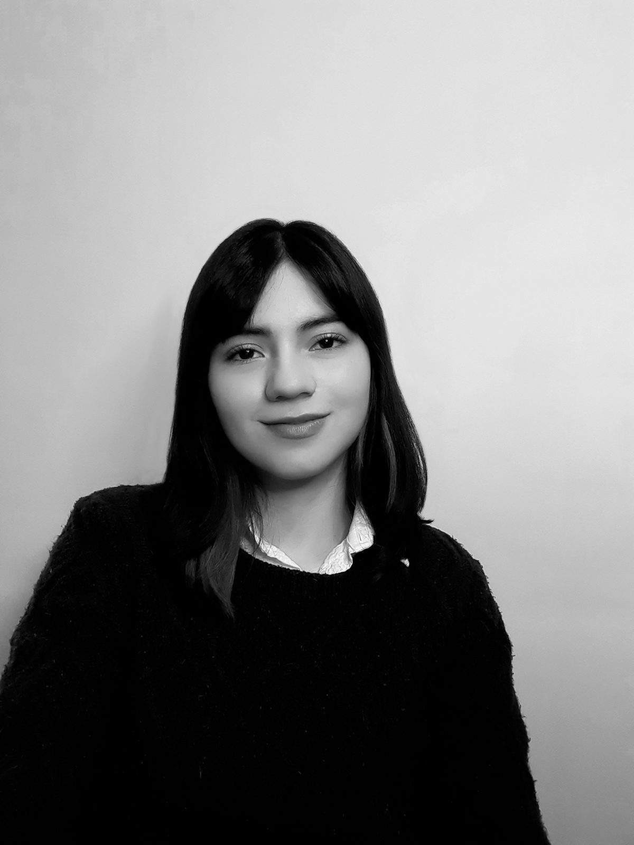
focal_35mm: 32
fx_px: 781
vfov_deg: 56.8
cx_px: 317
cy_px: 422
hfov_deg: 44.2
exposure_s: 1/24
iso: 200
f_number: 2
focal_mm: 2.66
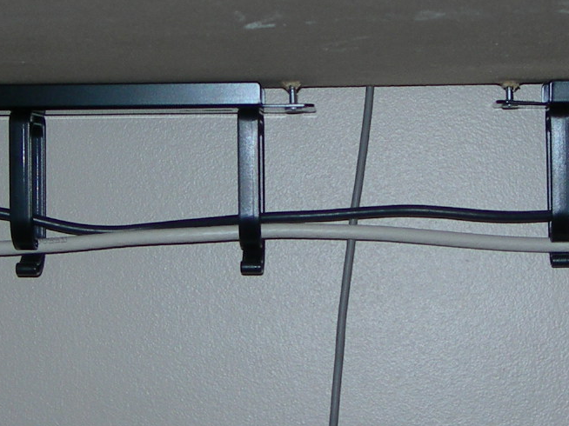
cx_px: 331
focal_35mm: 119
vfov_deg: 12.4
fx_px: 1955
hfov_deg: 16.5
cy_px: 68
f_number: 2.8
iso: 50
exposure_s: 1/60.1
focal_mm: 7.8
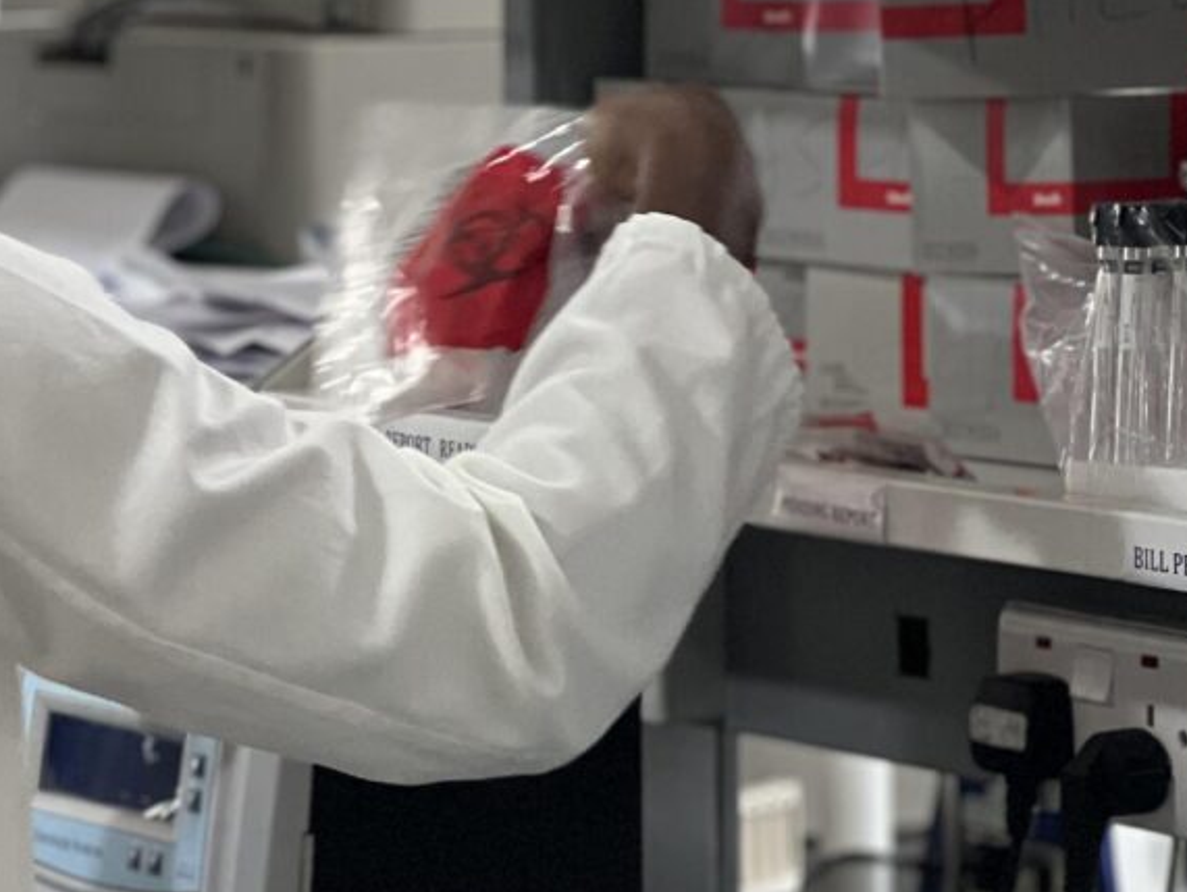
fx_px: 7103
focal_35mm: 207
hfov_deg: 9.5
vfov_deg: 7.2
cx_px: -12
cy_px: 476
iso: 160
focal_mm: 9
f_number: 2.8
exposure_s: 1/40
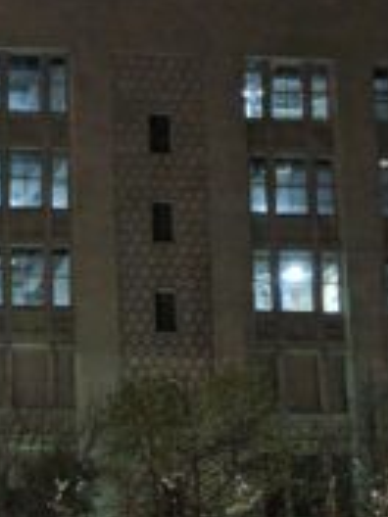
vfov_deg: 16.6
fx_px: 1764
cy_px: 405
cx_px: -129
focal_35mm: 118
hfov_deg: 12.2
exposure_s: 1/40.1
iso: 400
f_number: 1.8
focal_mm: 4.44
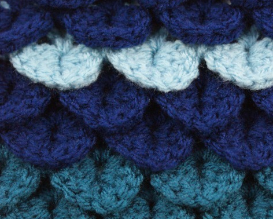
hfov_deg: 16.7
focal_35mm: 115
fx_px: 927
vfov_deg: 13.4
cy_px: 114
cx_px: 183
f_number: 5.6
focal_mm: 55
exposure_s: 1/160
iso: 1600
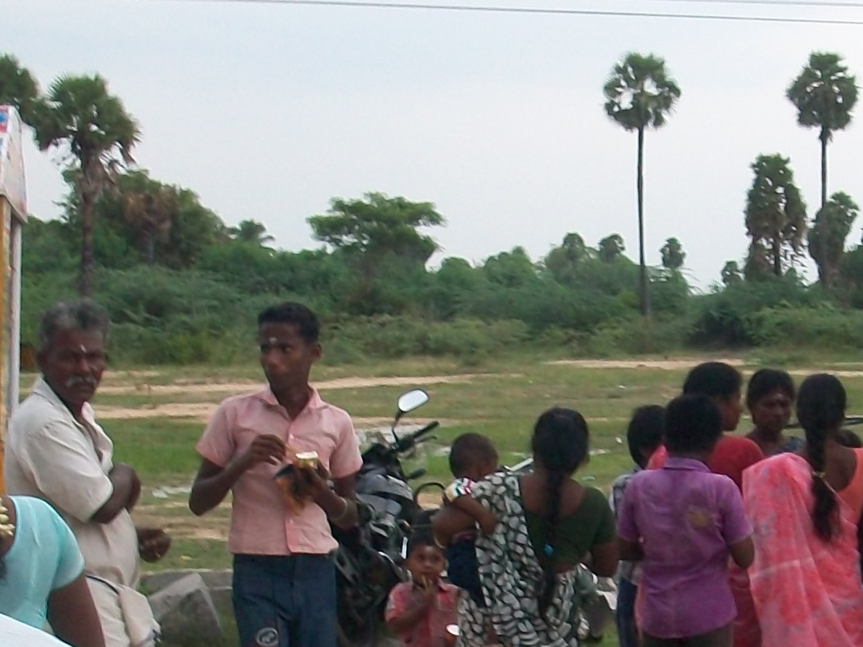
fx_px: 2468
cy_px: 499
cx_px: 715
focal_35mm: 99
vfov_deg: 14.9
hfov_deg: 19.6
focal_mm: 5.7
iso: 80
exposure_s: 1/160
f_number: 2.8
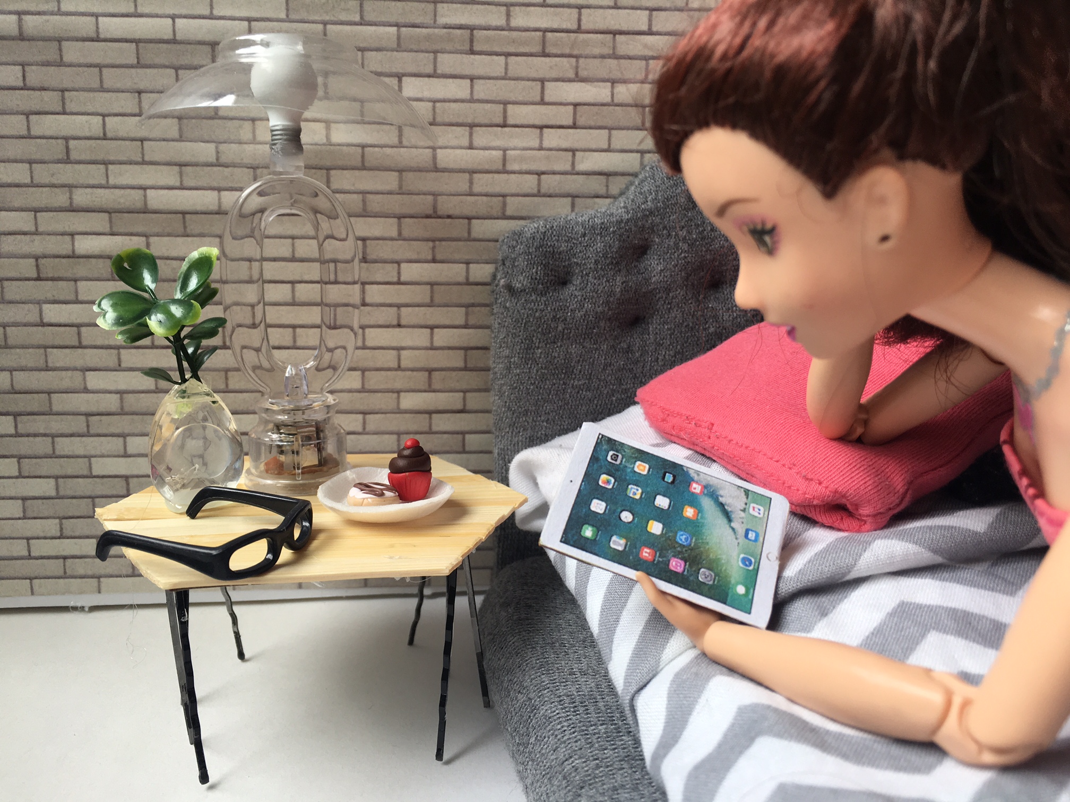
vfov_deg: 48.2
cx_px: 535
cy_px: 401
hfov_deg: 61.7
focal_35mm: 29
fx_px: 896
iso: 25
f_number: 2.2
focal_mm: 4.15
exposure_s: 1/120
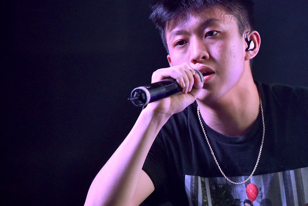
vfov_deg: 5.5
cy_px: 104
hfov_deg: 8.2
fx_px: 2139
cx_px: 229
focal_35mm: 250
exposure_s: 1/250
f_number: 4
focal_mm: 165
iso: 4000
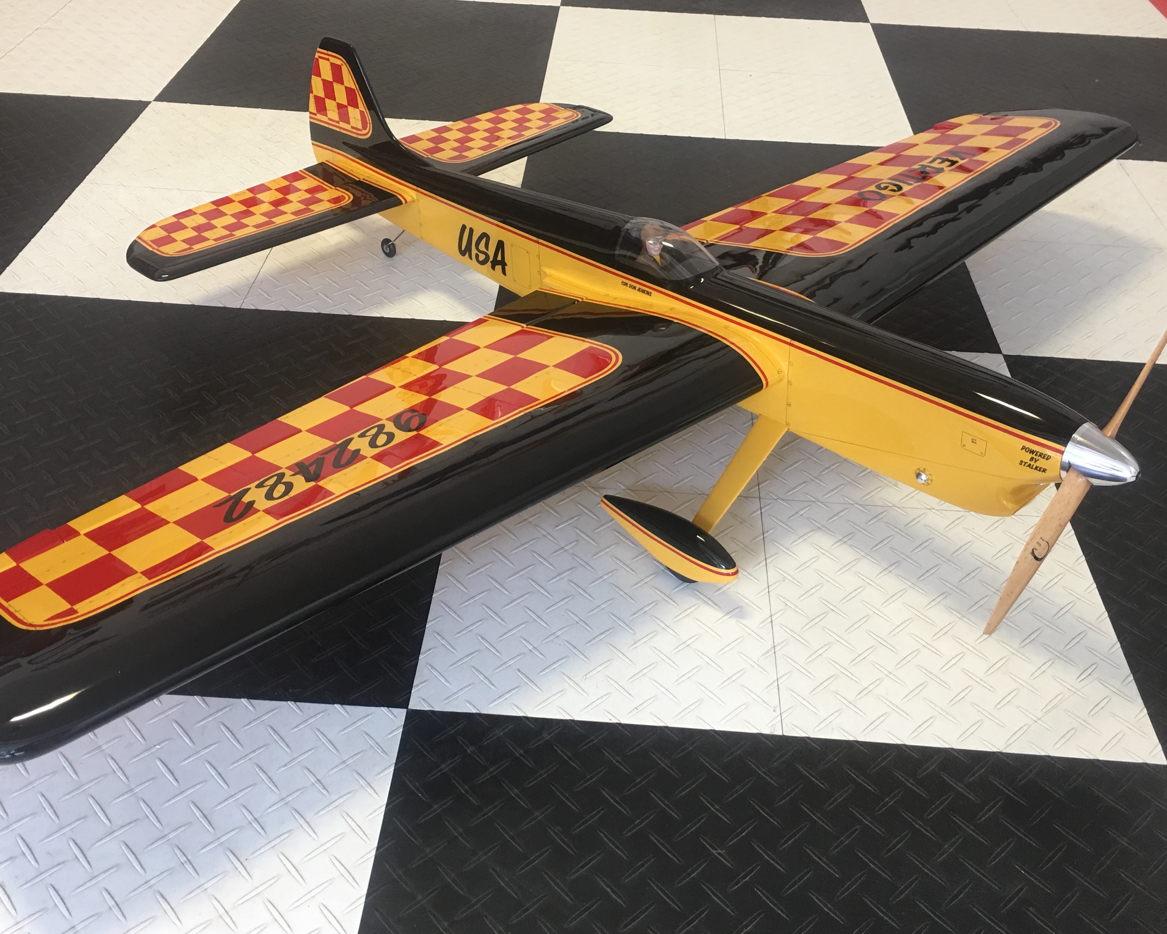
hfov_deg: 49.1
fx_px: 1278
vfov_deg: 40.1
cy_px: 405
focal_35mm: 37
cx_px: 581
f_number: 2.2
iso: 40
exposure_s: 1/15
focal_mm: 4.15
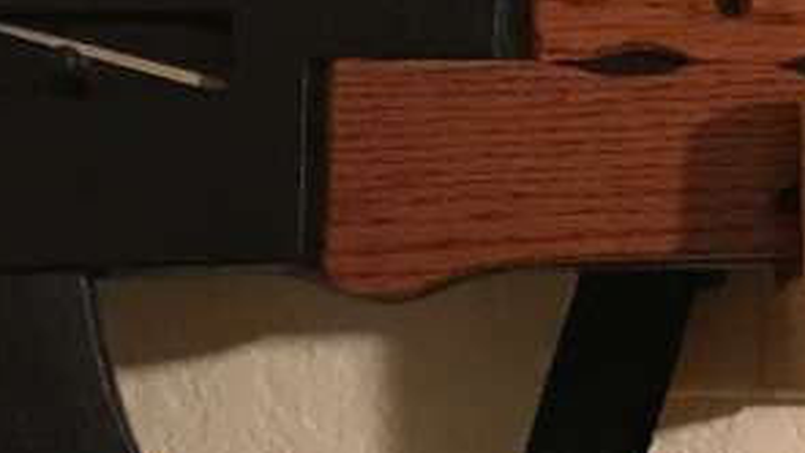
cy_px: 319
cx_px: 142
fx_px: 3394
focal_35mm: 159
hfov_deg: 13.4
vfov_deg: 7.6
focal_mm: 3.99
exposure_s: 1/4
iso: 100
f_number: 1.8
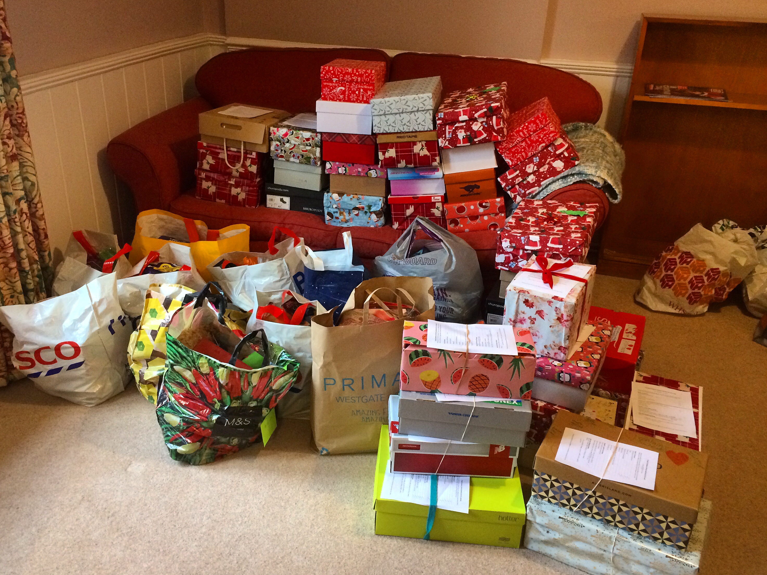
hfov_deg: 56.7
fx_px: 709
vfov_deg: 44.2
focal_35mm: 32
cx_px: 345
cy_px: 287
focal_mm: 4.15
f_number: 2.2
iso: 200
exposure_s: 1/33
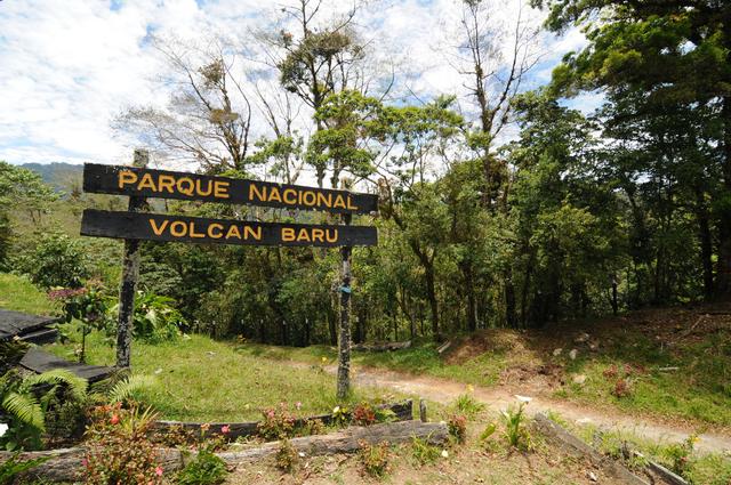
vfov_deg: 71.9
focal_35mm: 16
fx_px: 335
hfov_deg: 95.1
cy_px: 242
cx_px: 366
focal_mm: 11
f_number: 5.6
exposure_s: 1/800
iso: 400
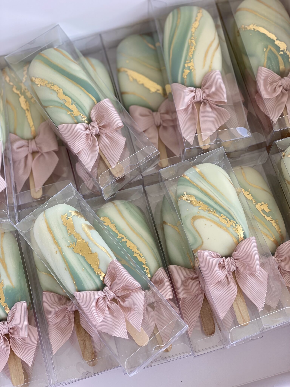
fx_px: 581
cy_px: 194
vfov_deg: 36.8
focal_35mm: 52
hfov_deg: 28.0
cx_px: 145
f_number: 2
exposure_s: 1/138
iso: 20
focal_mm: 6
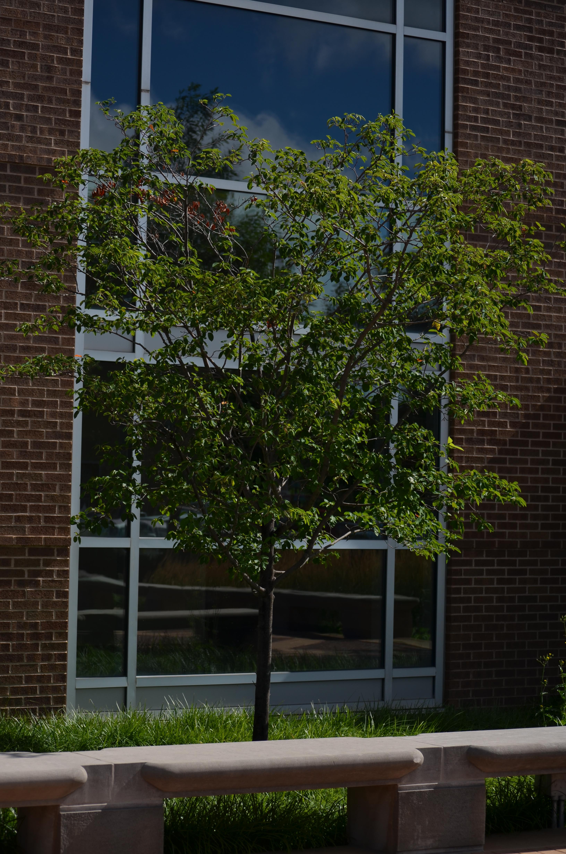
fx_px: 1954
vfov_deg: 24.7
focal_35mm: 82
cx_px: 283
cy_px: 427
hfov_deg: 16.5
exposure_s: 1/1600
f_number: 4
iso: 100
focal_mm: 55
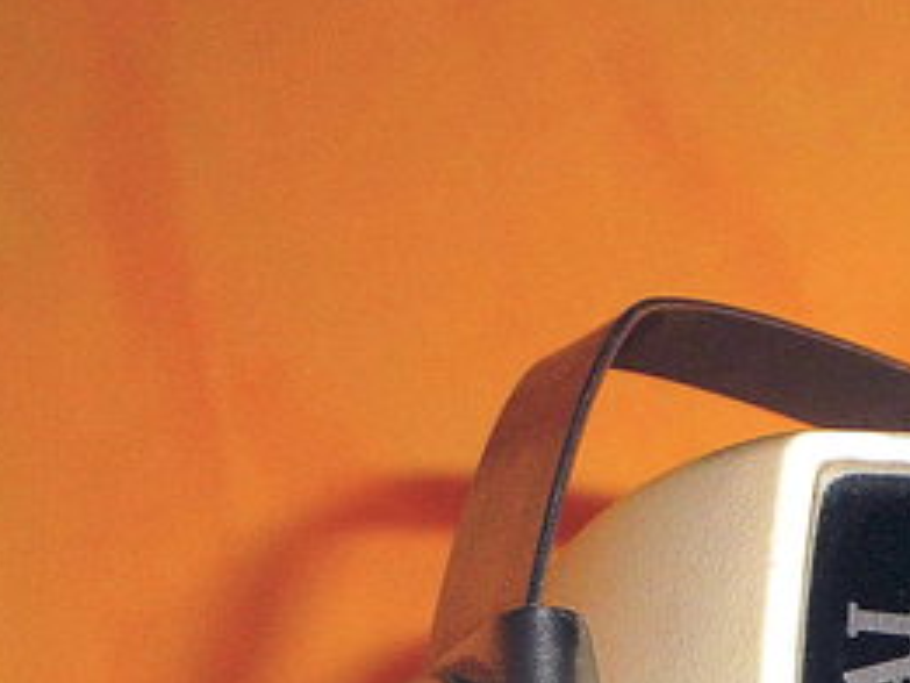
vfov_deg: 10.0
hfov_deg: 13.4
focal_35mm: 144
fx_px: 3787
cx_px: 1036
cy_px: 1011
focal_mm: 8.3
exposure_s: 1/60
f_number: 3.4
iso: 100
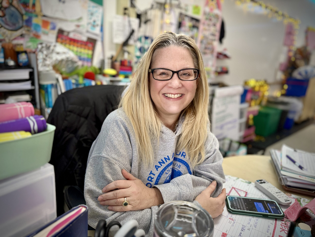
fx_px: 218
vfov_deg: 56.8
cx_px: 158
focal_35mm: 24
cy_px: 118
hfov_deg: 71.6
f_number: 1.78
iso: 250
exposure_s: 1/60
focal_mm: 6.76
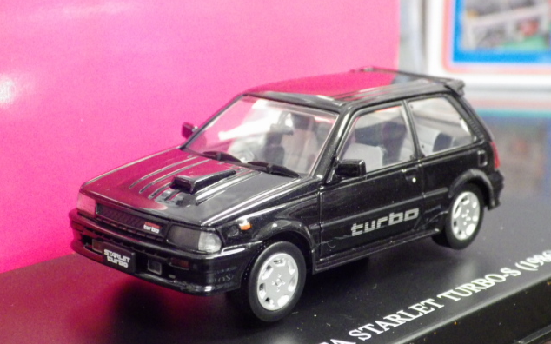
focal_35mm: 76
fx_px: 1141
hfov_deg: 27.1
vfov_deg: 17.2
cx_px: 276
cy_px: 169
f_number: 4.2
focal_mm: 12.8
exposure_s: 1/20
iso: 1600
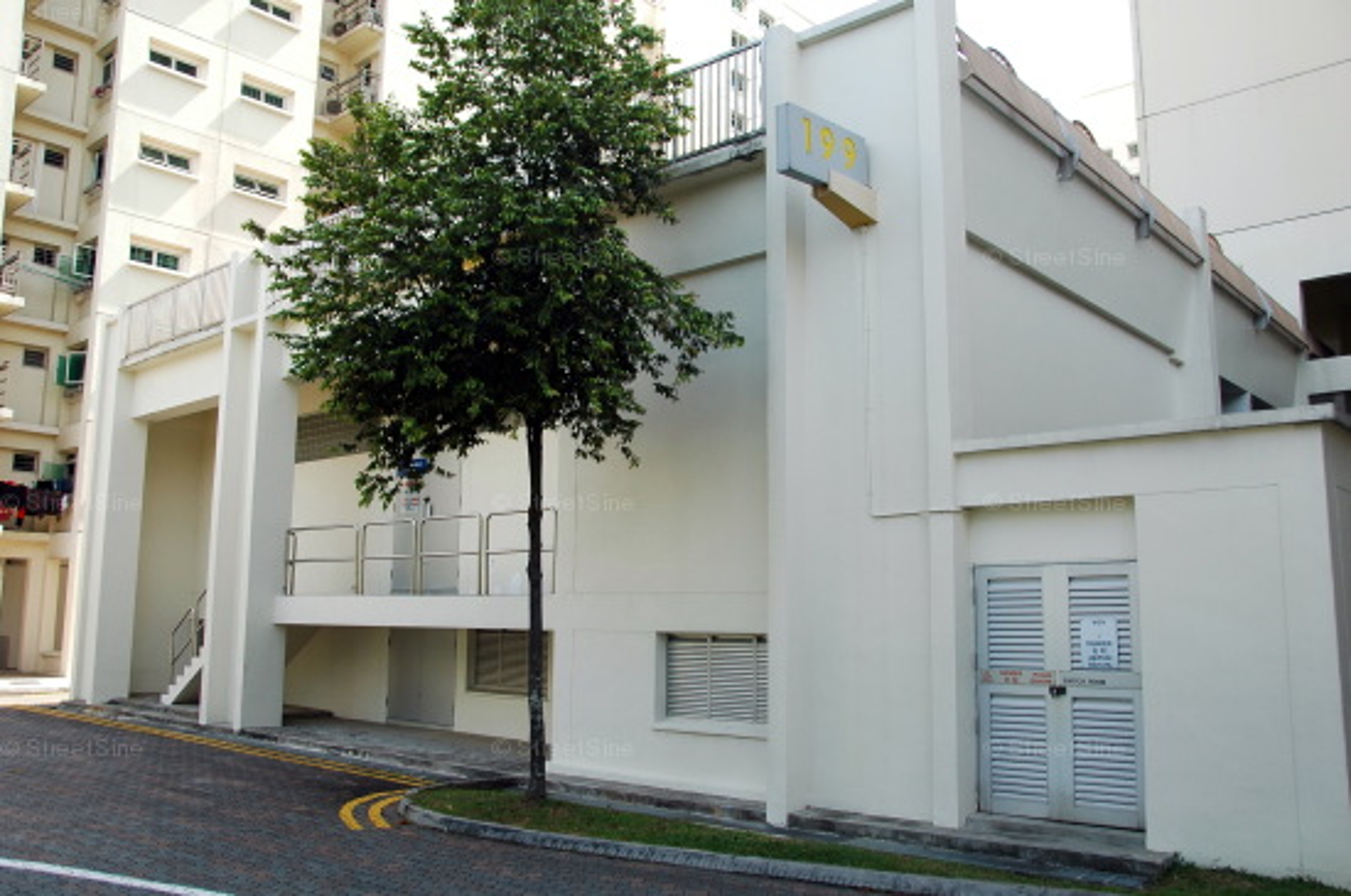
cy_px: 448
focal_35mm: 30
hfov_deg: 62.0
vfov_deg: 43.5
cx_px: 676
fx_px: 1124
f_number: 5
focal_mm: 20
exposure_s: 1/400
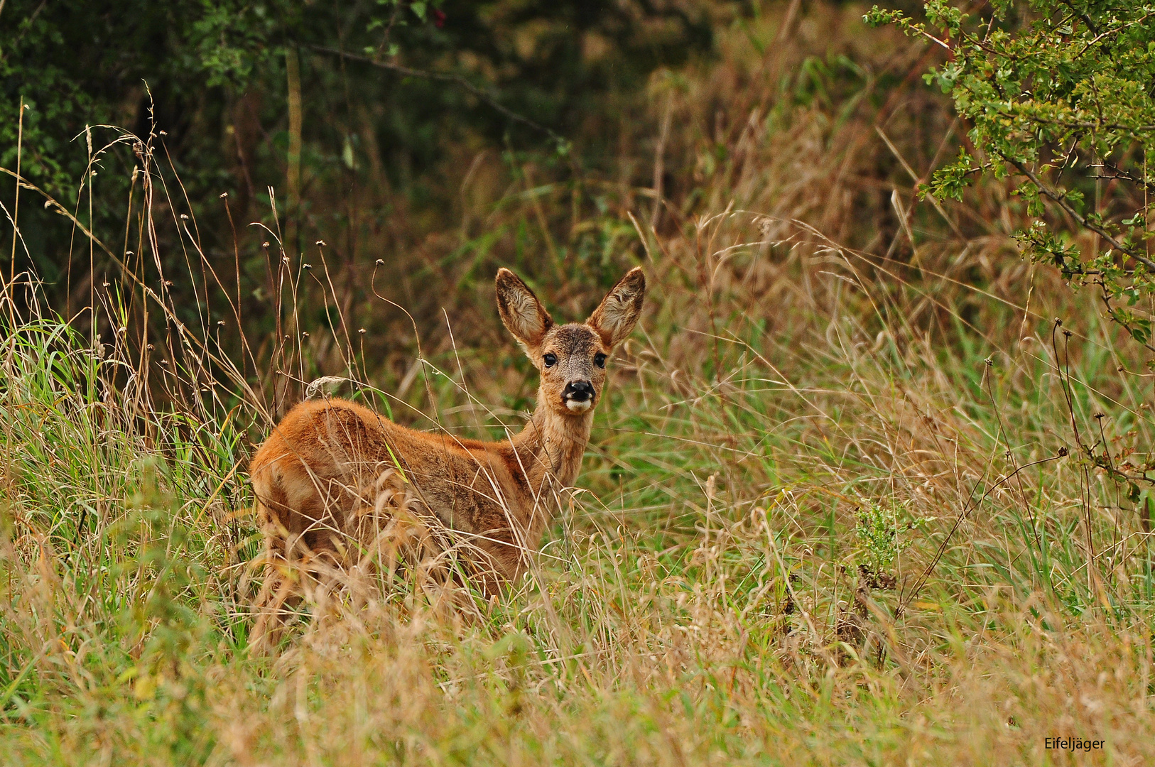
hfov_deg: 3.1
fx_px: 21149
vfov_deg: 2.1
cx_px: 578
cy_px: 384
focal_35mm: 660
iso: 400
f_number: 5.6
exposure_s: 1/800
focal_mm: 440
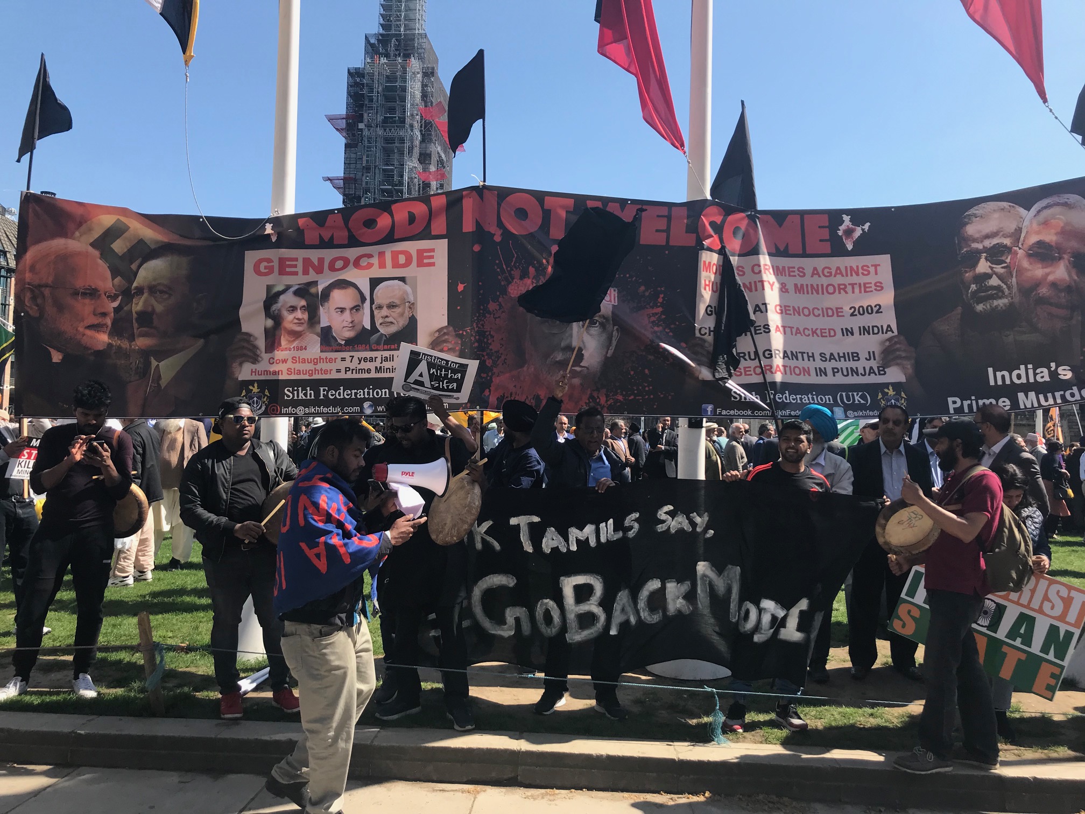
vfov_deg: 49.7
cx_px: 542
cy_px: 407
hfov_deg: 63.4
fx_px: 878
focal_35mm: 28
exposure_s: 1/1368
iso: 20
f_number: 1.8
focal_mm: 3.99
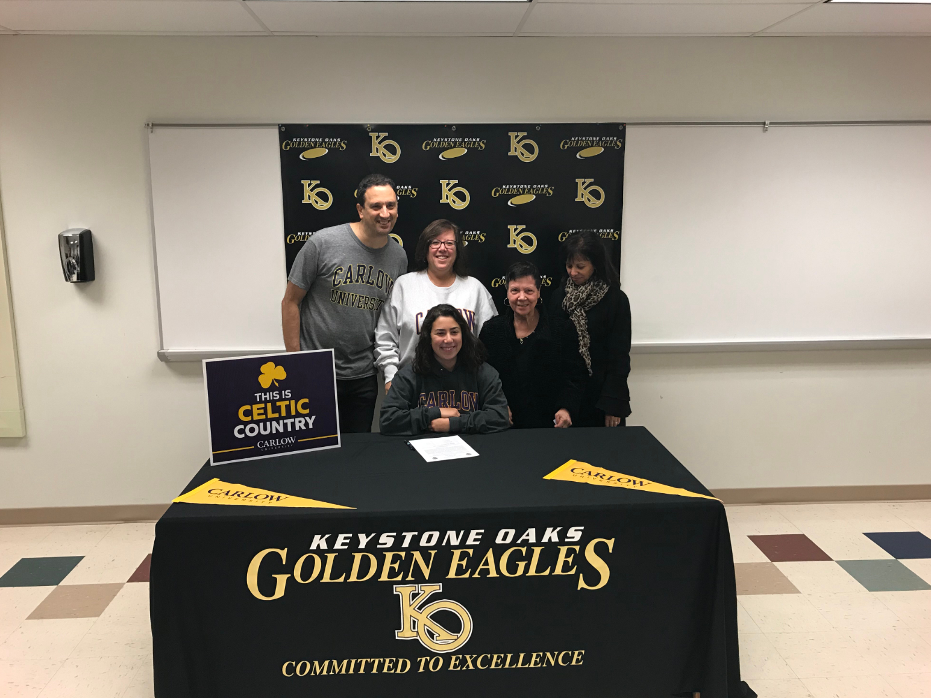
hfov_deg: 61.7
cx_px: 465
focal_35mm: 29
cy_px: 338
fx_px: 780
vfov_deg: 48.2
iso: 32
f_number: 1.8
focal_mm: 3.99
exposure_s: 1/30
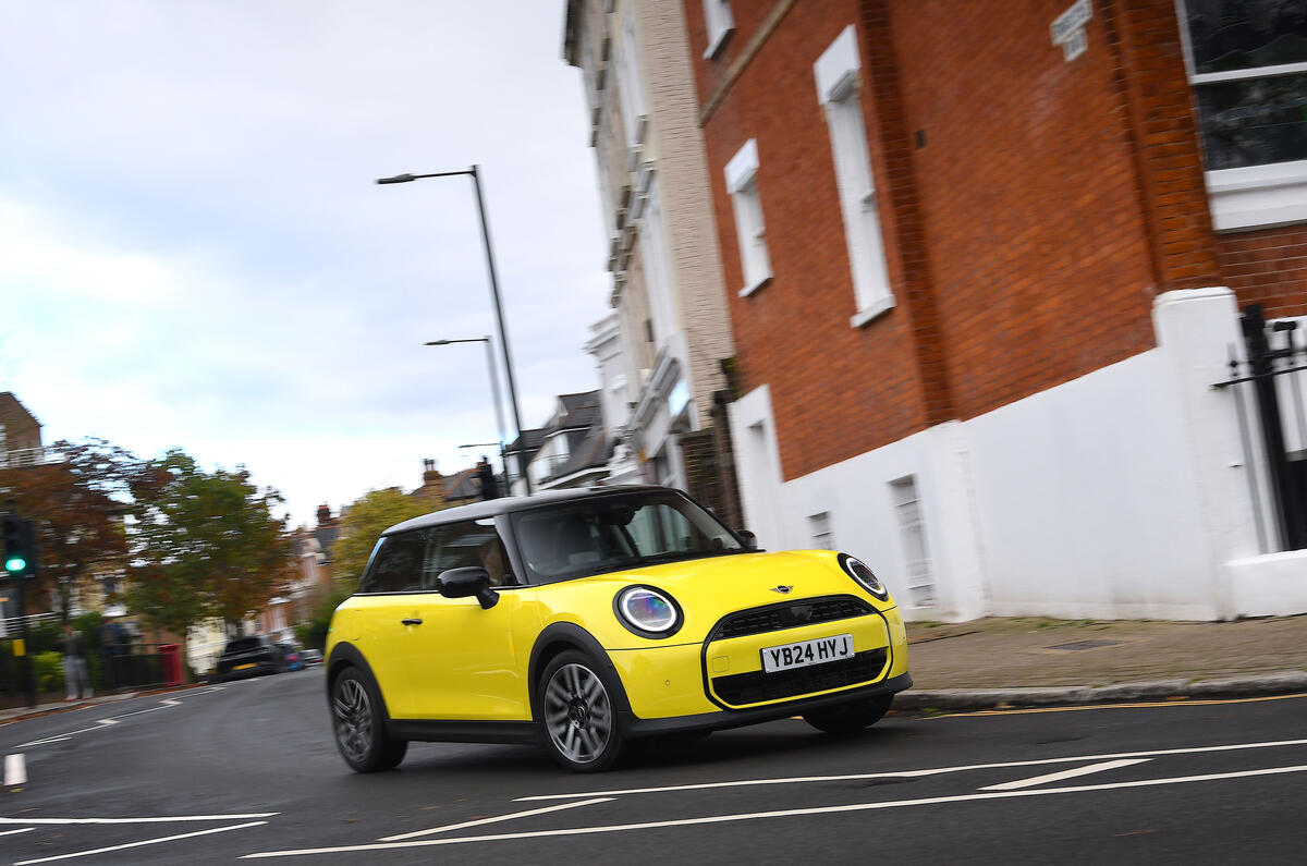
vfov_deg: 23.7
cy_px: 433
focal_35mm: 57
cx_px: 654
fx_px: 2065
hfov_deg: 35.1
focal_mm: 38
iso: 400
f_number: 7.1
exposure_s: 1/125
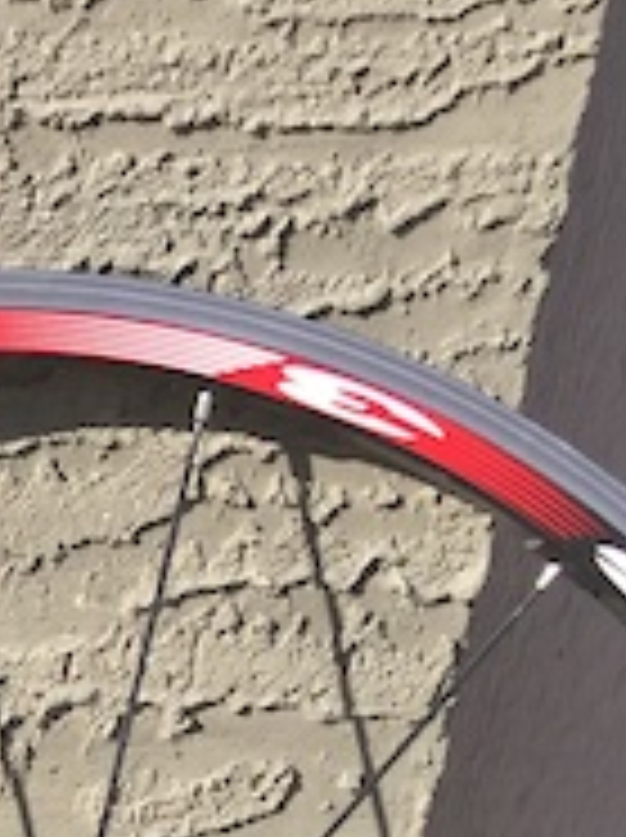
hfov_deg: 10.3
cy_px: 1156
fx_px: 3021
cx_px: -856
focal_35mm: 125
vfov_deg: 14.9
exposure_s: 1/1412
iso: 32
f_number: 2.2
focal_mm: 4.15
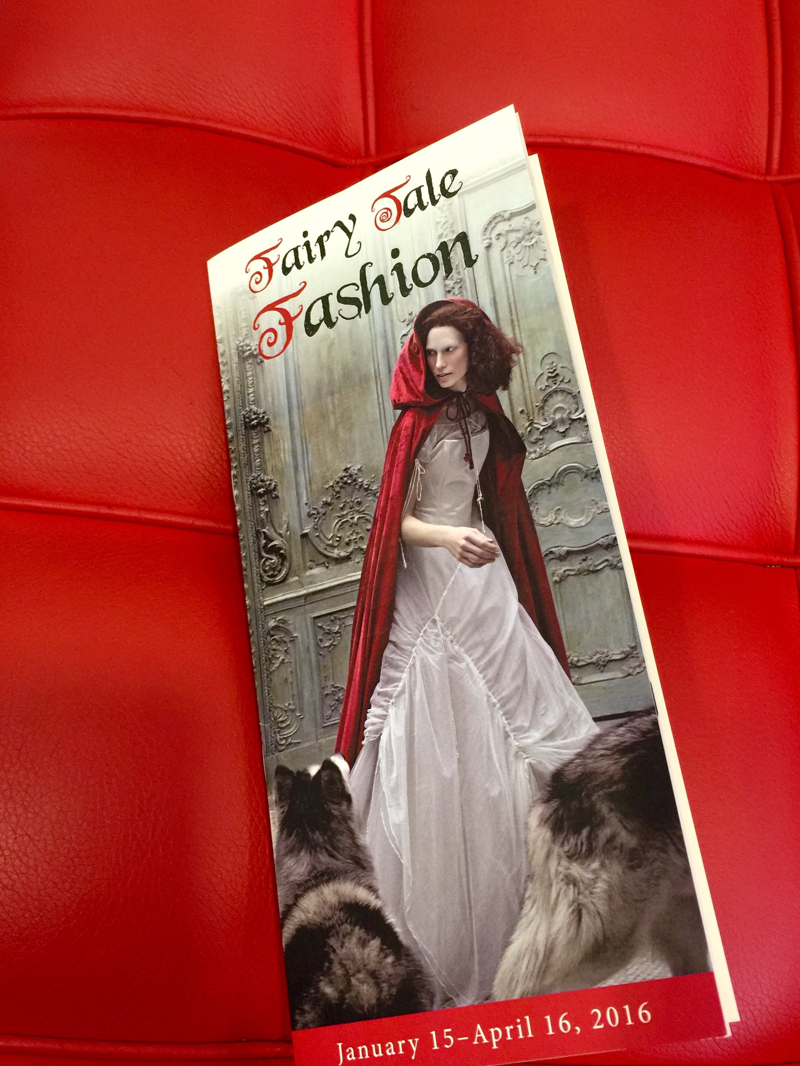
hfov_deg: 42.9
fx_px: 1017
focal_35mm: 33
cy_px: 561
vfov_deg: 55.3
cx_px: 450
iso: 64
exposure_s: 1/15
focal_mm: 4.15
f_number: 2.2
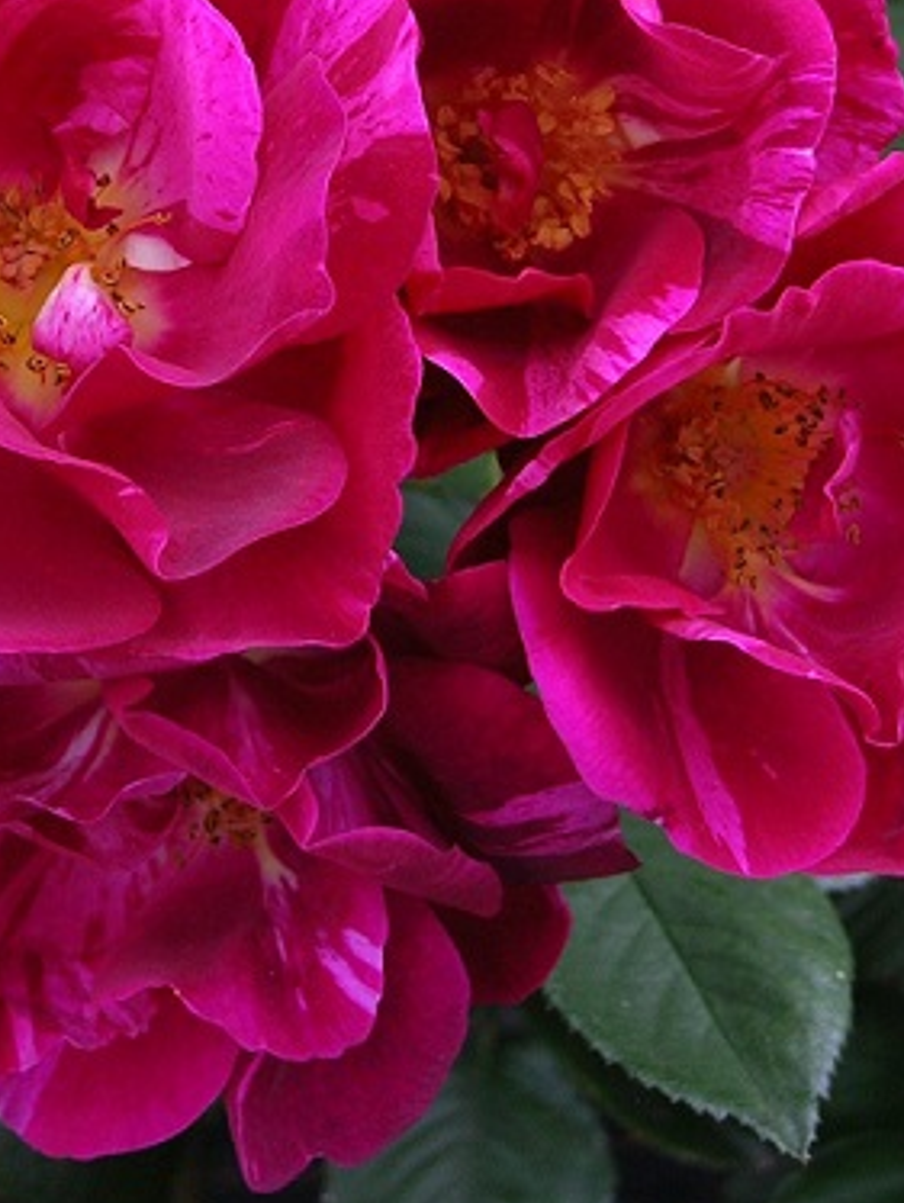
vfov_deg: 21.7
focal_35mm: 87
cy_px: -3
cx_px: 355
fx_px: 3026
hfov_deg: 17.0
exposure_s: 1/128
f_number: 2.8
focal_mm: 7.8
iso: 64
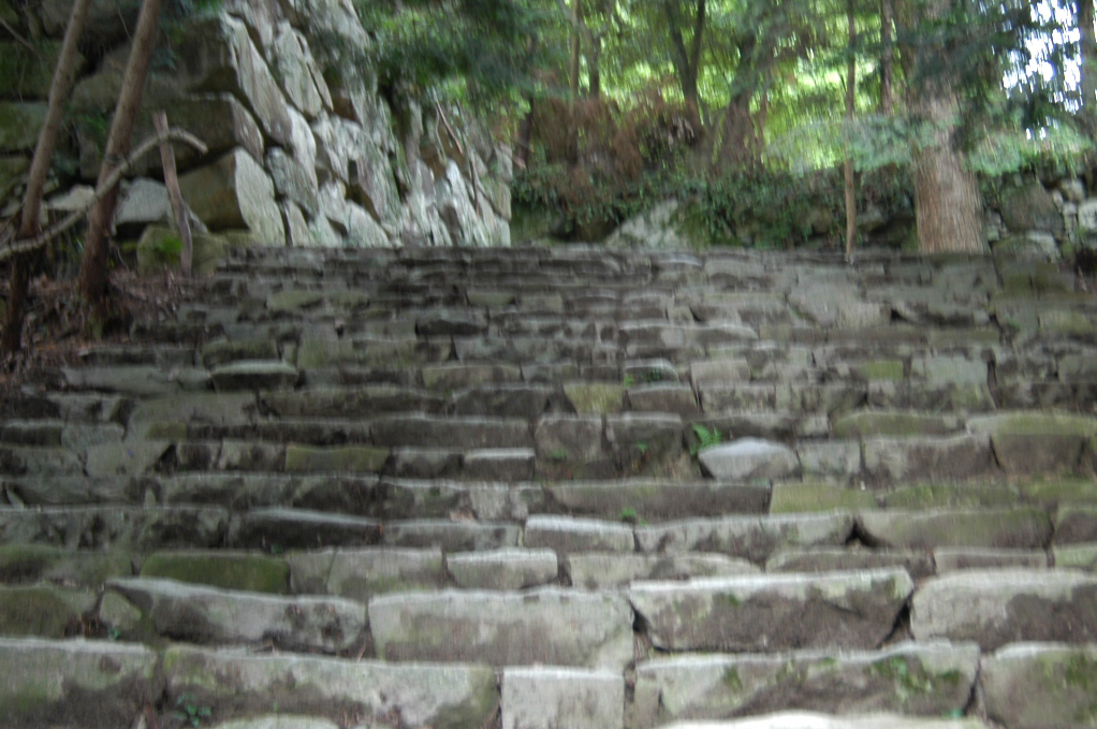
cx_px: 705
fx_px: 1613
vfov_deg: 25.4
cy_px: 281
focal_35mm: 53
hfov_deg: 37.3
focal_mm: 24
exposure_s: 1/20
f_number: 3.5
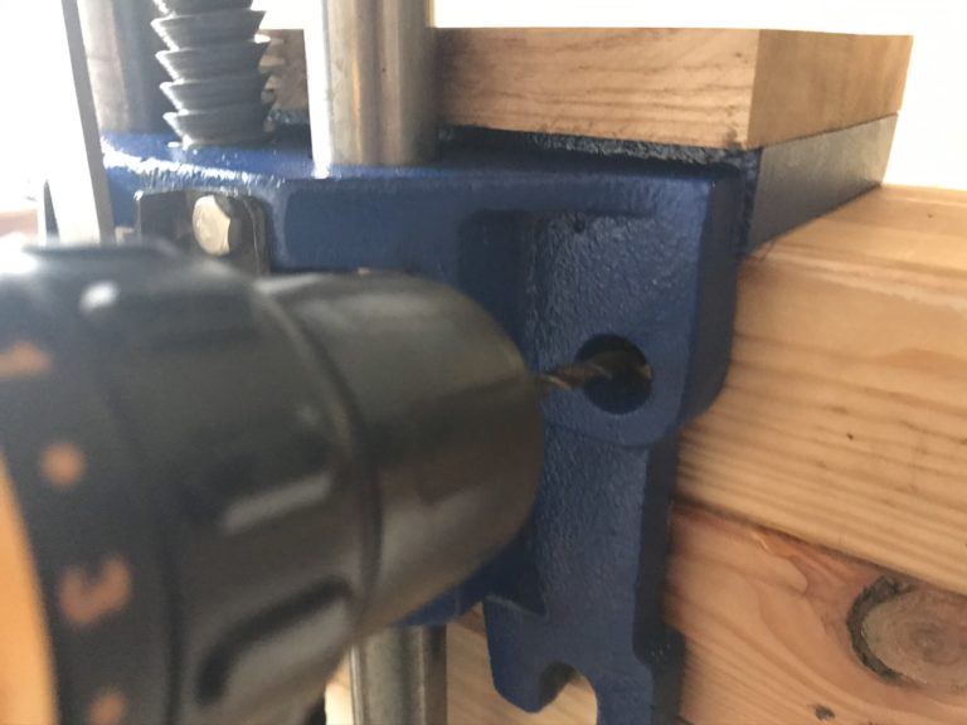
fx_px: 782
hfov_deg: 63.4
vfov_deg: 49.7
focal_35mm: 28
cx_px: 484
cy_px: 362
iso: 100
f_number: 1.8
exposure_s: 1/6
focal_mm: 3.99
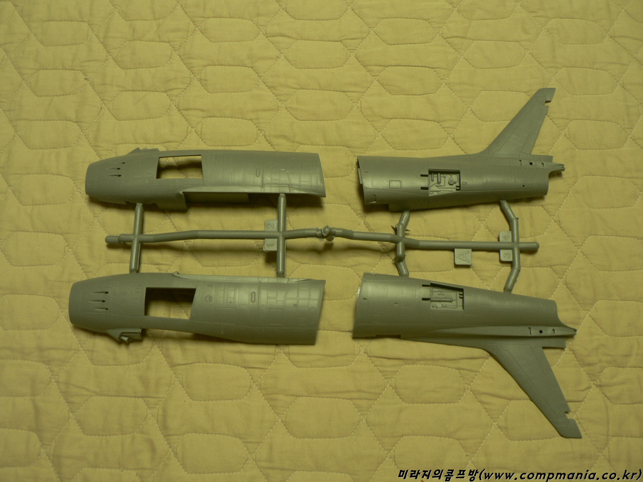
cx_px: 322
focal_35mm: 36
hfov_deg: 51.4
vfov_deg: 39.7
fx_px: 669
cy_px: 241
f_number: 2.8
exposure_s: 1/15
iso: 80
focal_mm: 6
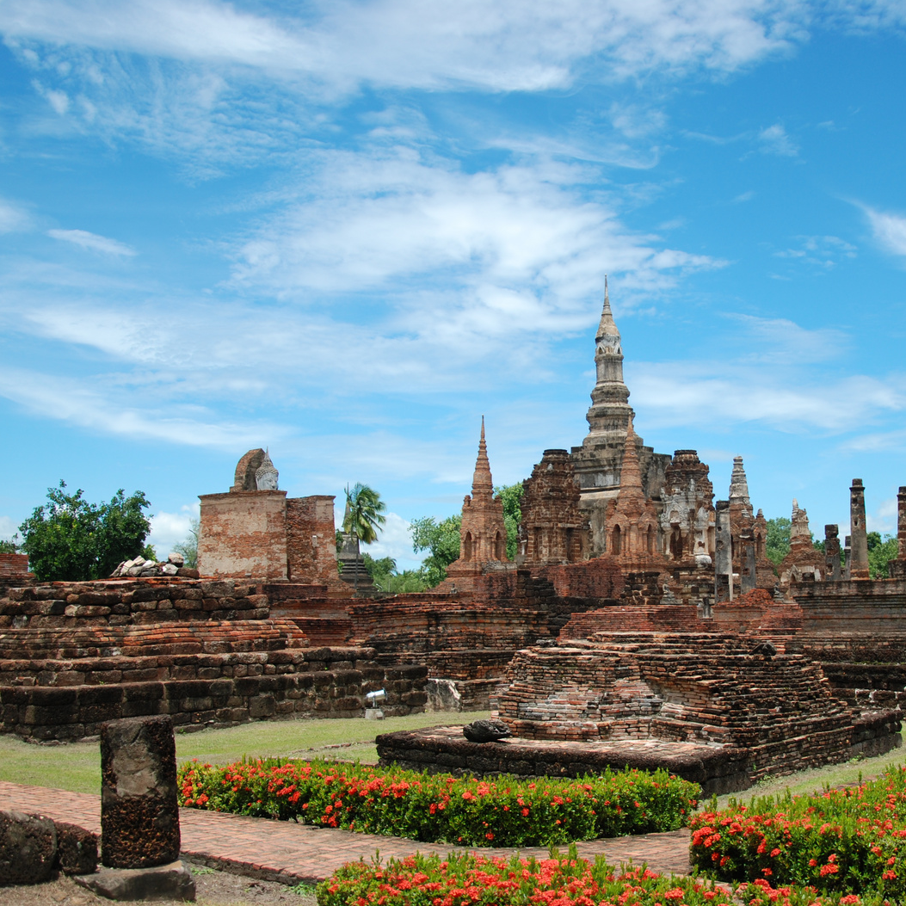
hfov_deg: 38.7
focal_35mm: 43
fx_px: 1273
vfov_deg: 39.2
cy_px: 462
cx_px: 604
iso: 100
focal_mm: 22
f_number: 3.8
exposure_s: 1/640
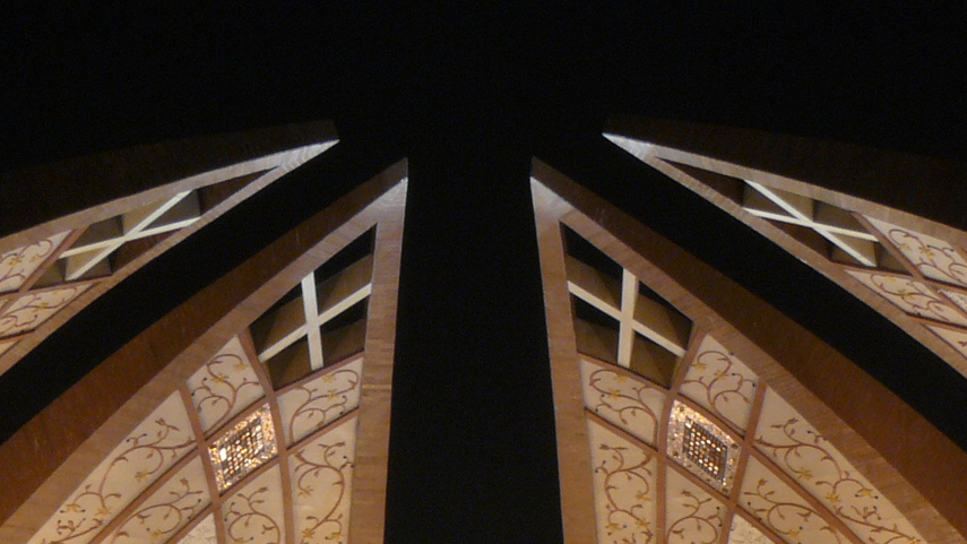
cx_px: 346
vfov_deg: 12.3
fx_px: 2410
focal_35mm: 94
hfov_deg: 22.6
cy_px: 805
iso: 100
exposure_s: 4
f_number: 8
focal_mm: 6
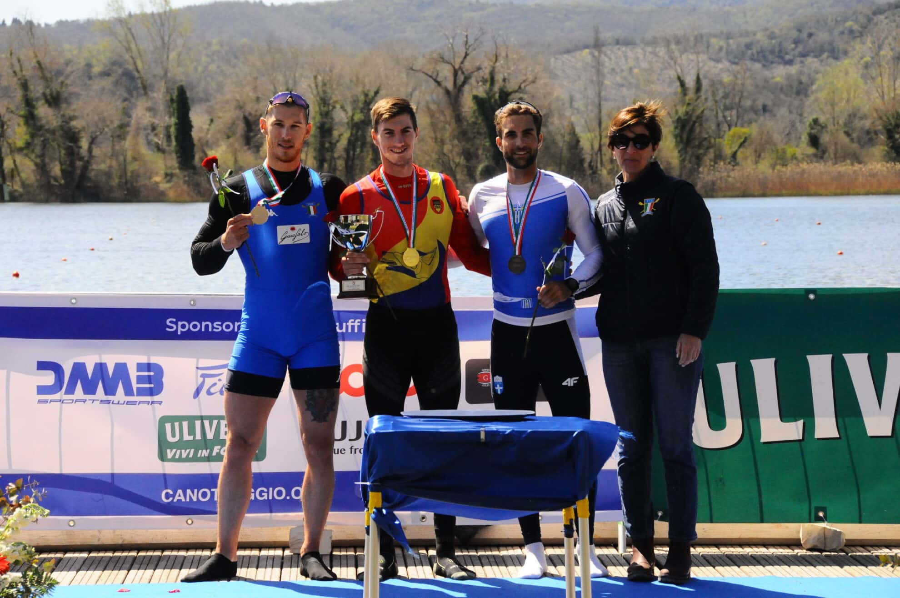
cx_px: 450
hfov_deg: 17.1
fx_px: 2996
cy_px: 299
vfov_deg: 11.4
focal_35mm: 120
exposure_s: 1/3200
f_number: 8
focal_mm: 80
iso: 1600
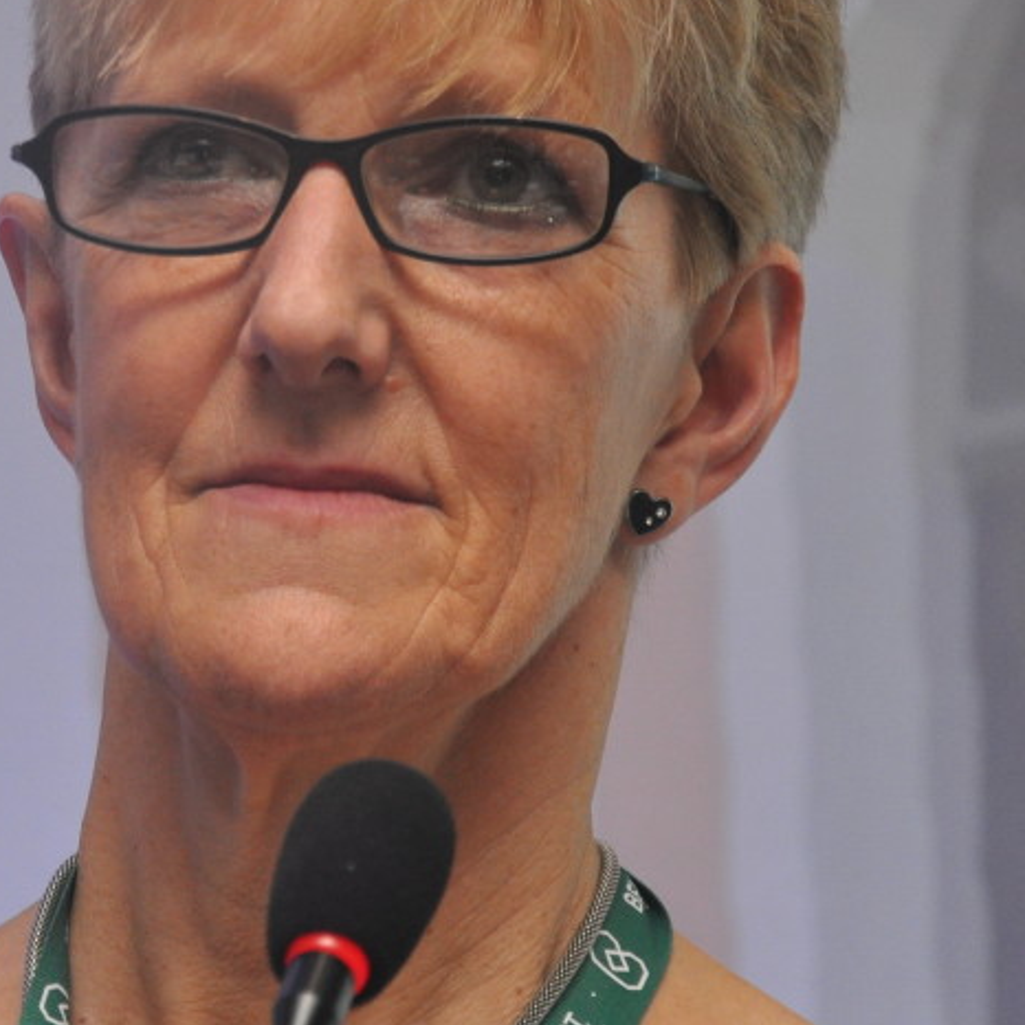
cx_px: 128
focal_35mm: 321
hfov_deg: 5.5
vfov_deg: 5.5
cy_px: 459
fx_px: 10754
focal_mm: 98
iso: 800
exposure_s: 1/60
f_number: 5.6
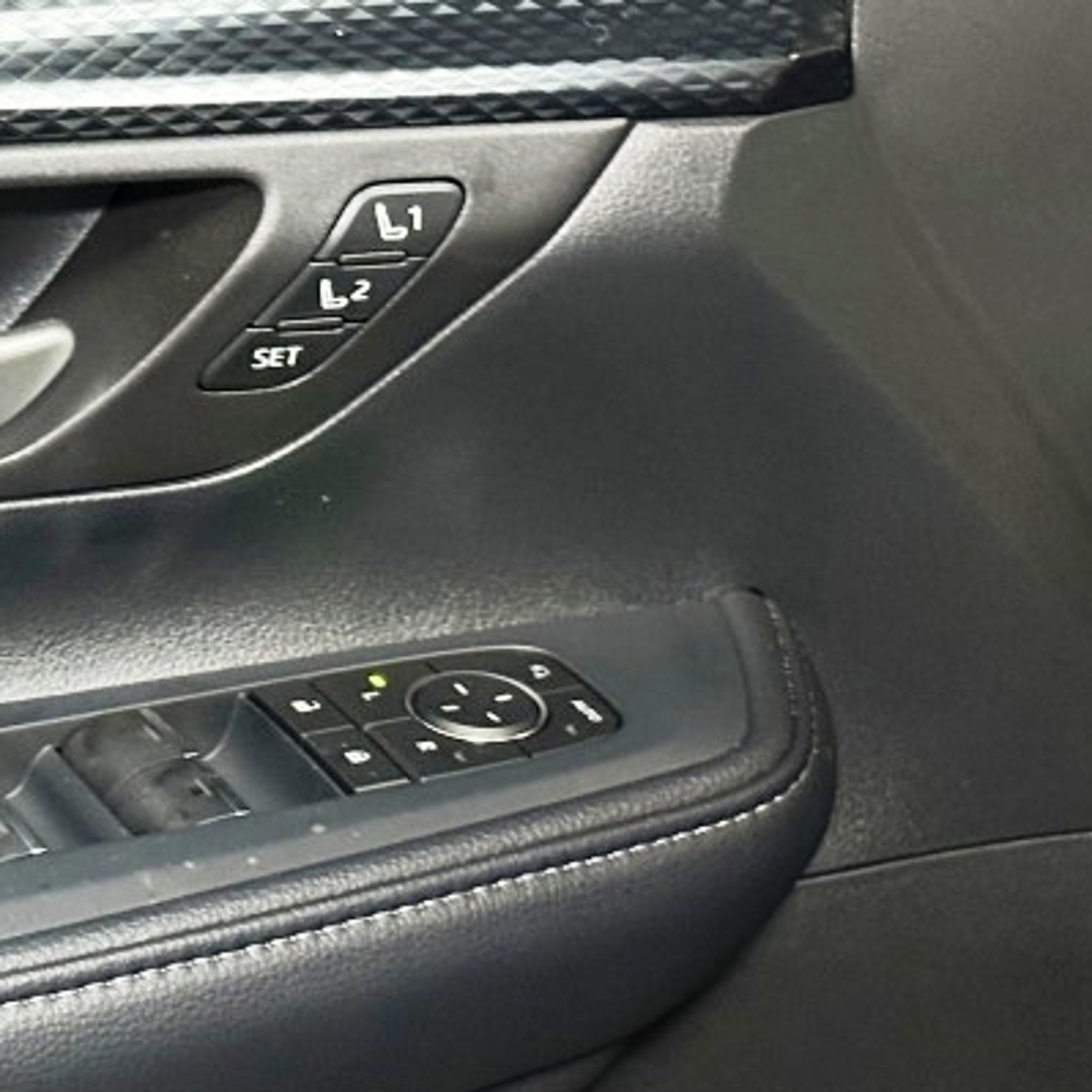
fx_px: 3890
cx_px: -30
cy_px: 473
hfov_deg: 15.6
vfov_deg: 16.0
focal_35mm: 109
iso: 640
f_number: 1.78
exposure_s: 1/30
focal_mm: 6.86
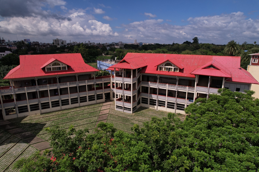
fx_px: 158
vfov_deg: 57.2
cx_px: 130
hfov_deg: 78.6
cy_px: 86
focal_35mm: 22
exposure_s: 1/120
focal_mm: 8.38
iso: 100
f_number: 2.8
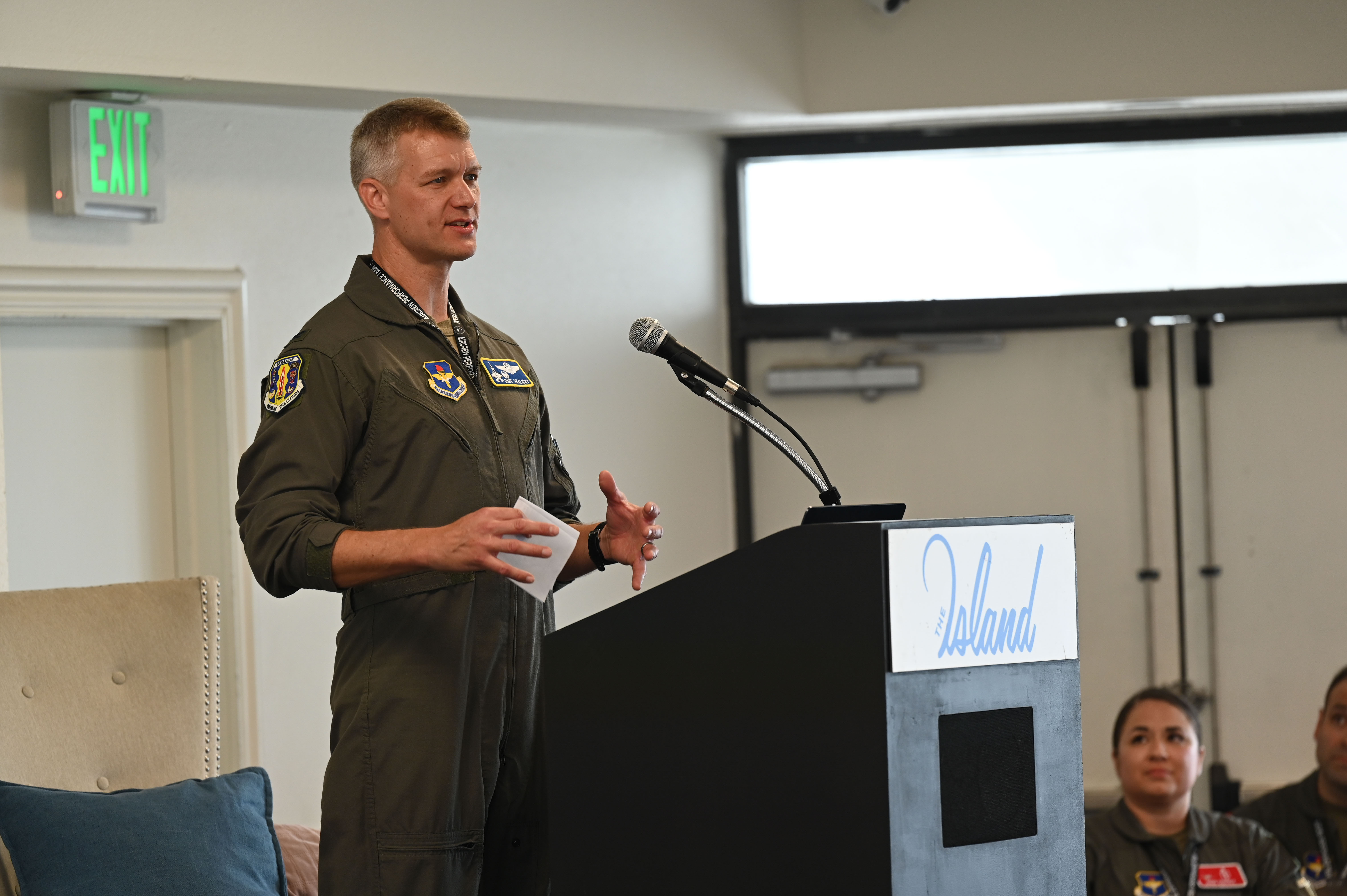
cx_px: 674
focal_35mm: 200
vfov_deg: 6.9
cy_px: 448
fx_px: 7478
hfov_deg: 10.3
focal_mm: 200
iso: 800
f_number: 4
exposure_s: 1/160
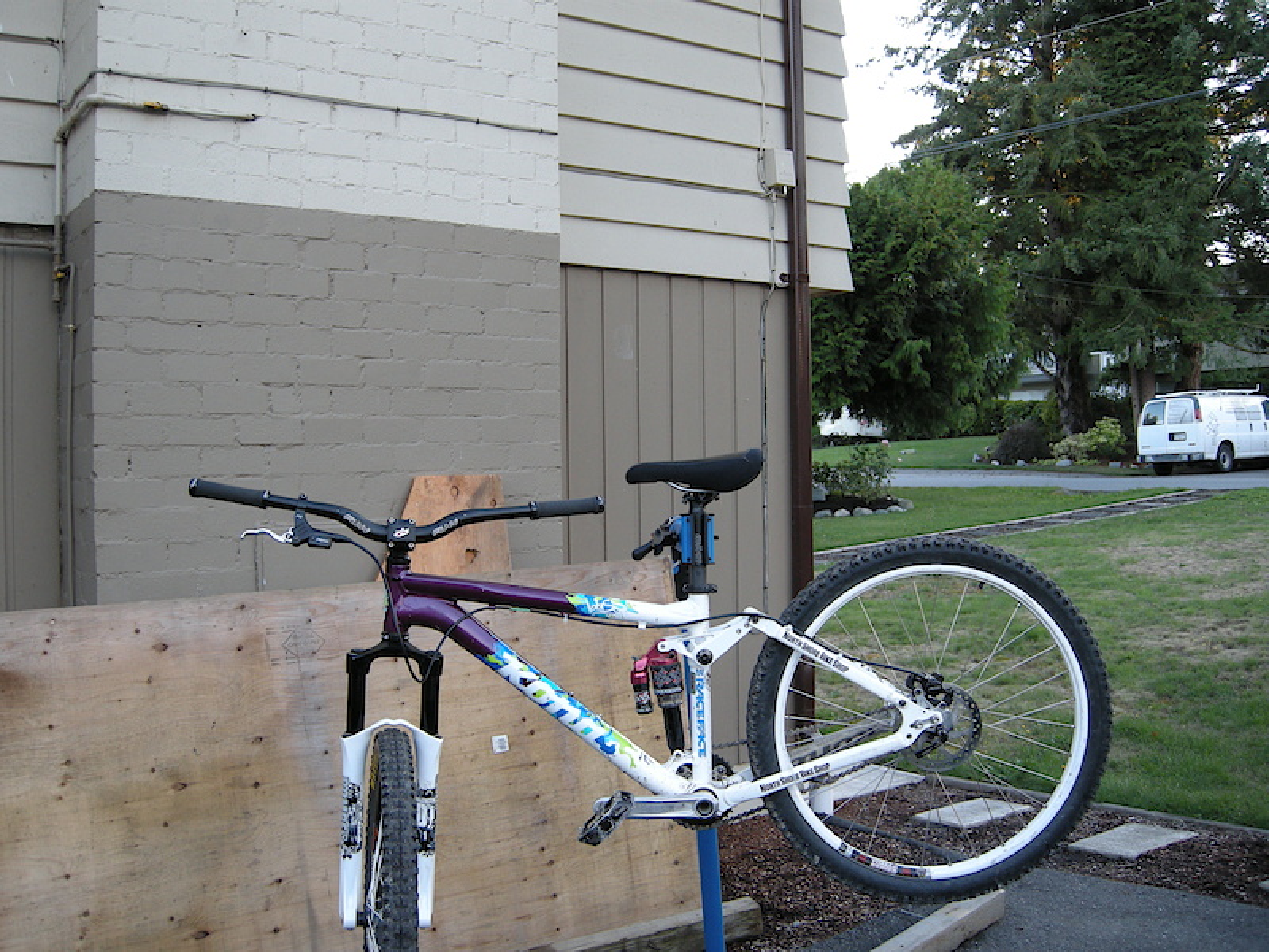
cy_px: 476
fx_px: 1283
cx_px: 634
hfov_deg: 52.6
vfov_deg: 40.7
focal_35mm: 35
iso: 114
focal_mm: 7.5
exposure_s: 1/48.2
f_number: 2.7
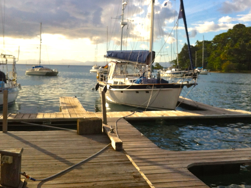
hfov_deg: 39.6
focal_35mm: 48
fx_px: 348
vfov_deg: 30.0
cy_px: 68
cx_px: 140
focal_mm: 3.85
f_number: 2.8
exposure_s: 1/1588
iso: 80
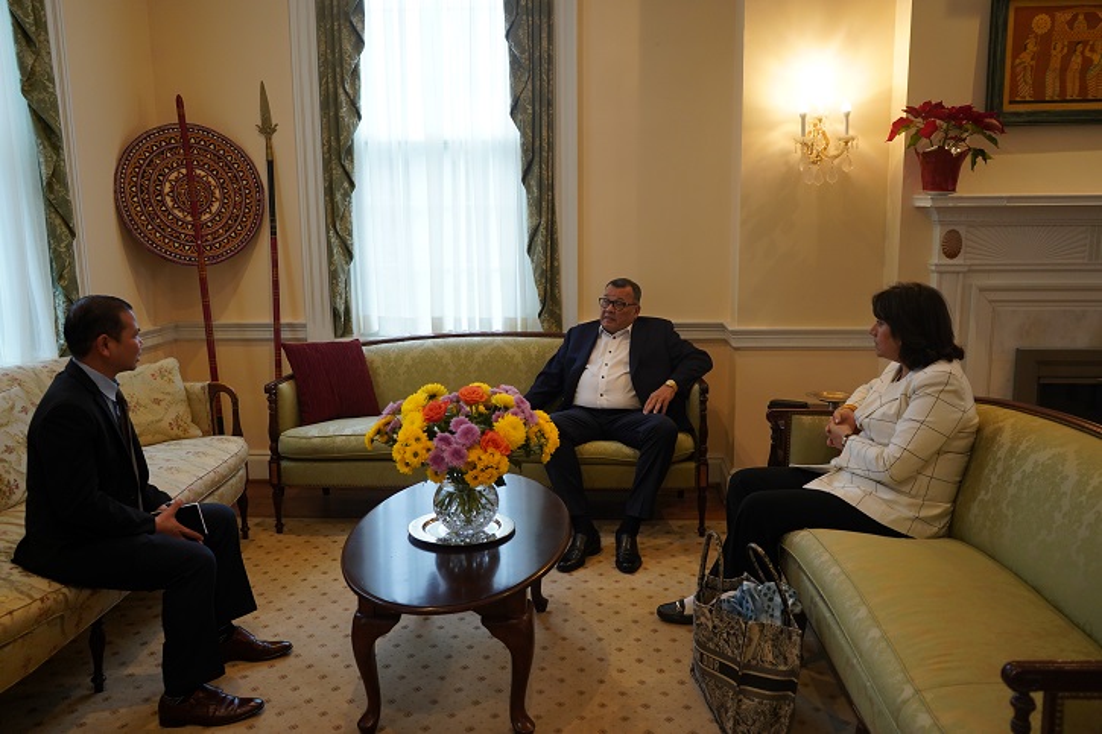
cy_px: 367
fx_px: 857
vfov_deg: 46.4
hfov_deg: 65.5
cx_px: 551
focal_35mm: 28
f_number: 3.5
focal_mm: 28
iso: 1600
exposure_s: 1/160
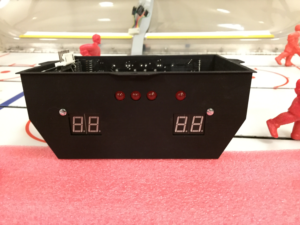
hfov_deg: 61.7
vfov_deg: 48.2
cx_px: 150
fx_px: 251
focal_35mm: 29
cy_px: 112
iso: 640
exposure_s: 1/15
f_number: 2.2
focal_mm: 4.15
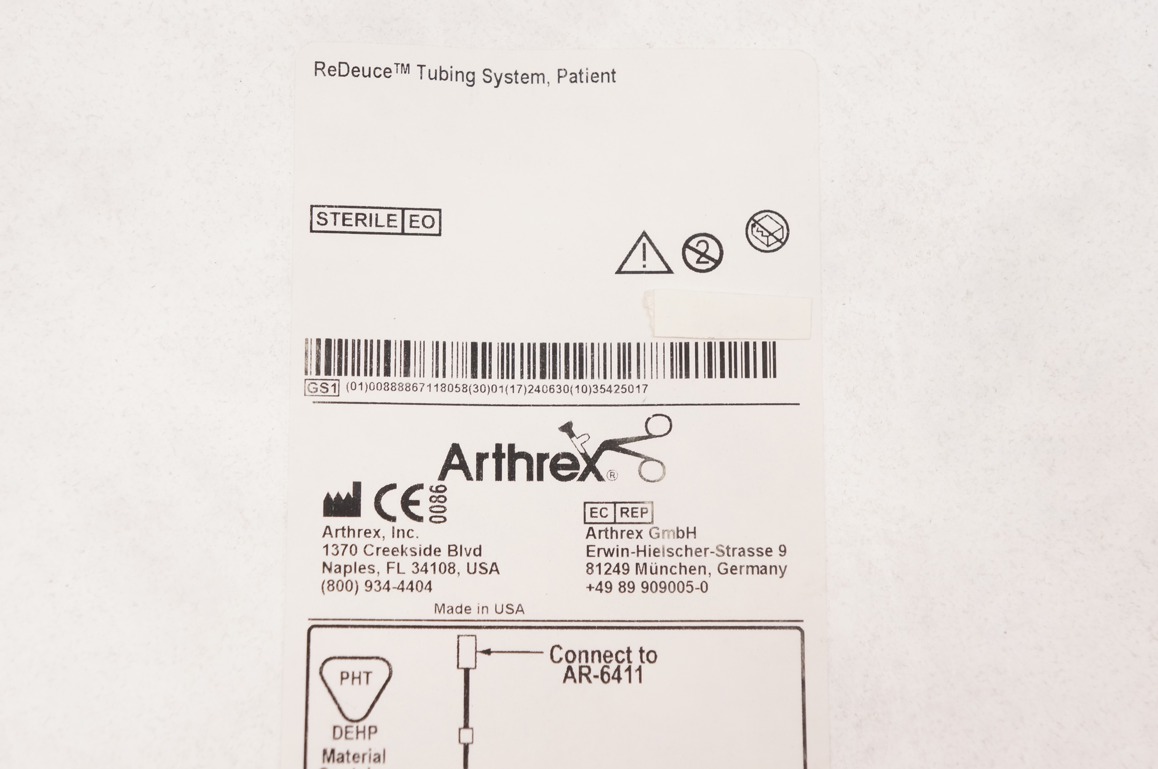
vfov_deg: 16.5
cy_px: 384
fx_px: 2651
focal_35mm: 82
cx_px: 579
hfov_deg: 24.6
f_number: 7.1
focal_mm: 55
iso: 800
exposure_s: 1/100
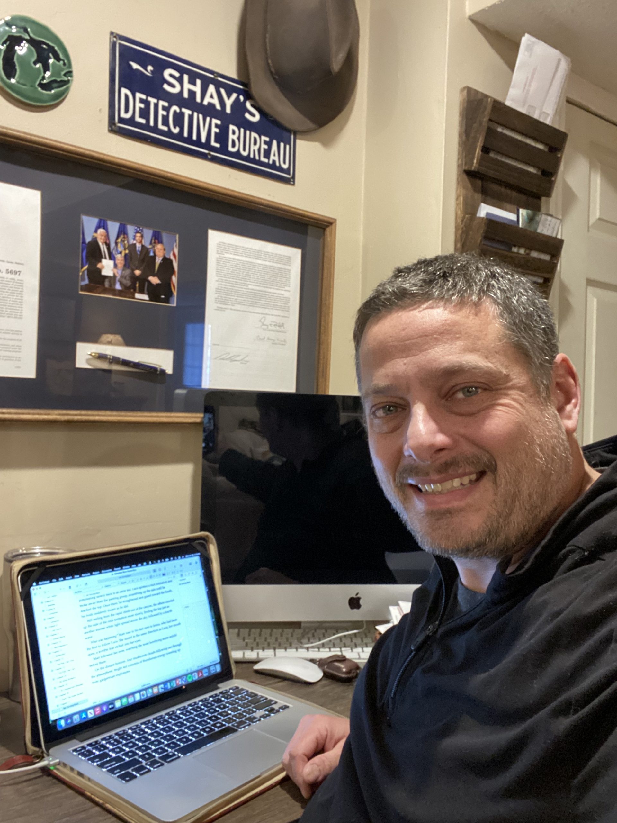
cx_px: 308
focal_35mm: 30
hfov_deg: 46.8
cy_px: 412
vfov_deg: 60.0
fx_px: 713
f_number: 2.2
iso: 640
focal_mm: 2.71
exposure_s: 1/24
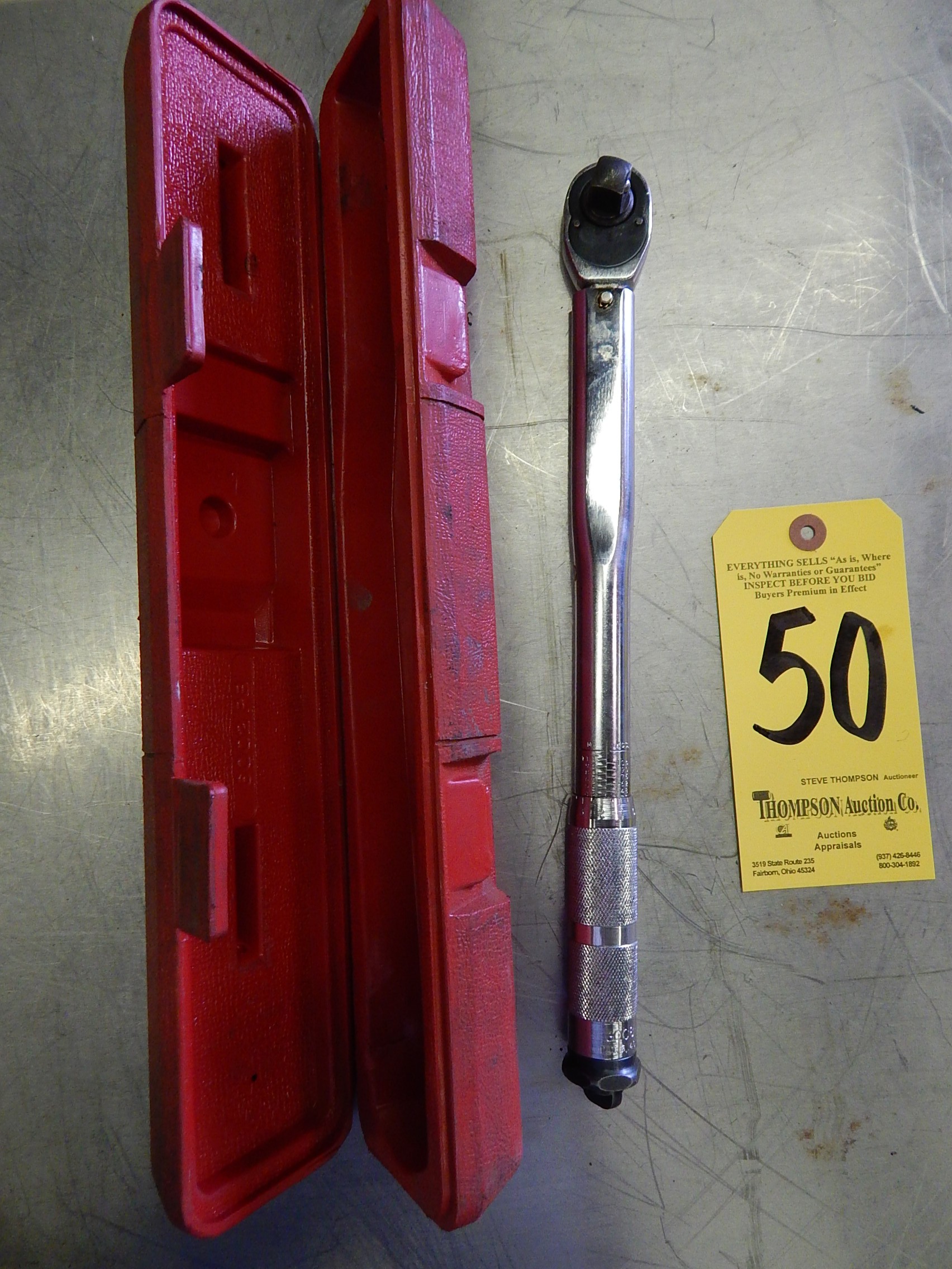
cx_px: 476
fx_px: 843
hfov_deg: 58.9
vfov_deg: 73.9
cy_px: 634
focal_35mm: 23
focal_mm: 4
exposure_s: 1/30
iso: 125
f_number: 3
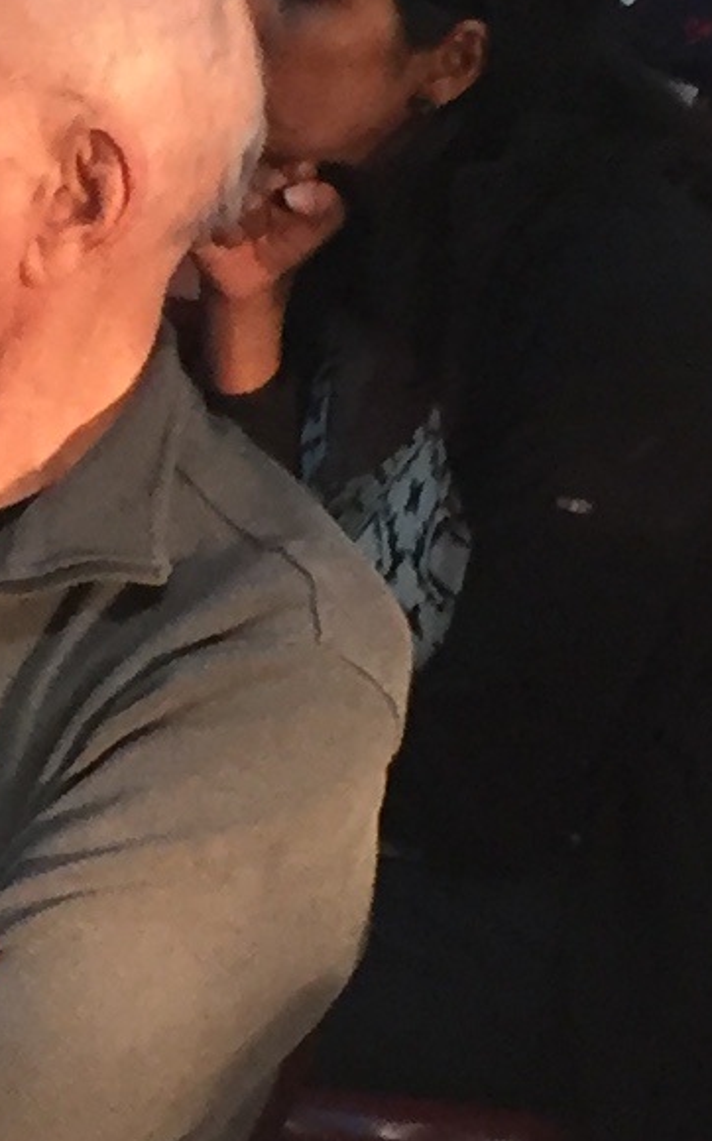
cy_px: 439
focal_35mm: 173
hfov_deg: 7.4
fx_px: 5376
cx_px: -590
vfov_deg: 12.1
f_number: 2.2
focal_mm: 4.15
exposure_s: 1/30
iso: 125
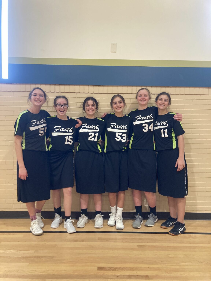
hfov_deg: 49.7
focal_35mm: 28
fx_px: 228
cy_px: 140
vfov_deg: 63.4
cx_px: 106
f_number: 1.8
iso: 160
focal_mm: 3.99
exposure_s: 1/60
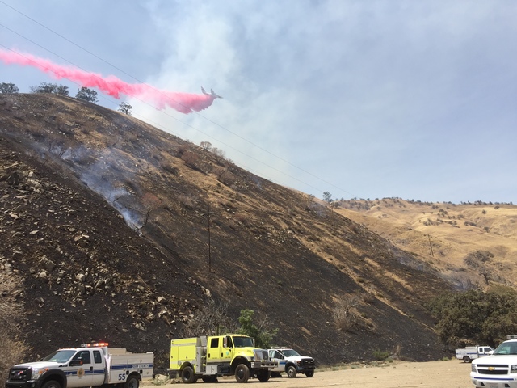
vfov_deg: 48.2
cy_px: 194
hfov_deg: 61.7
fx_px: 433
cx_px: 258
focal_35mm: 29
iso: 32
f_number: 2.2
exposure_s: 1/2198
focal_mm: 4.15
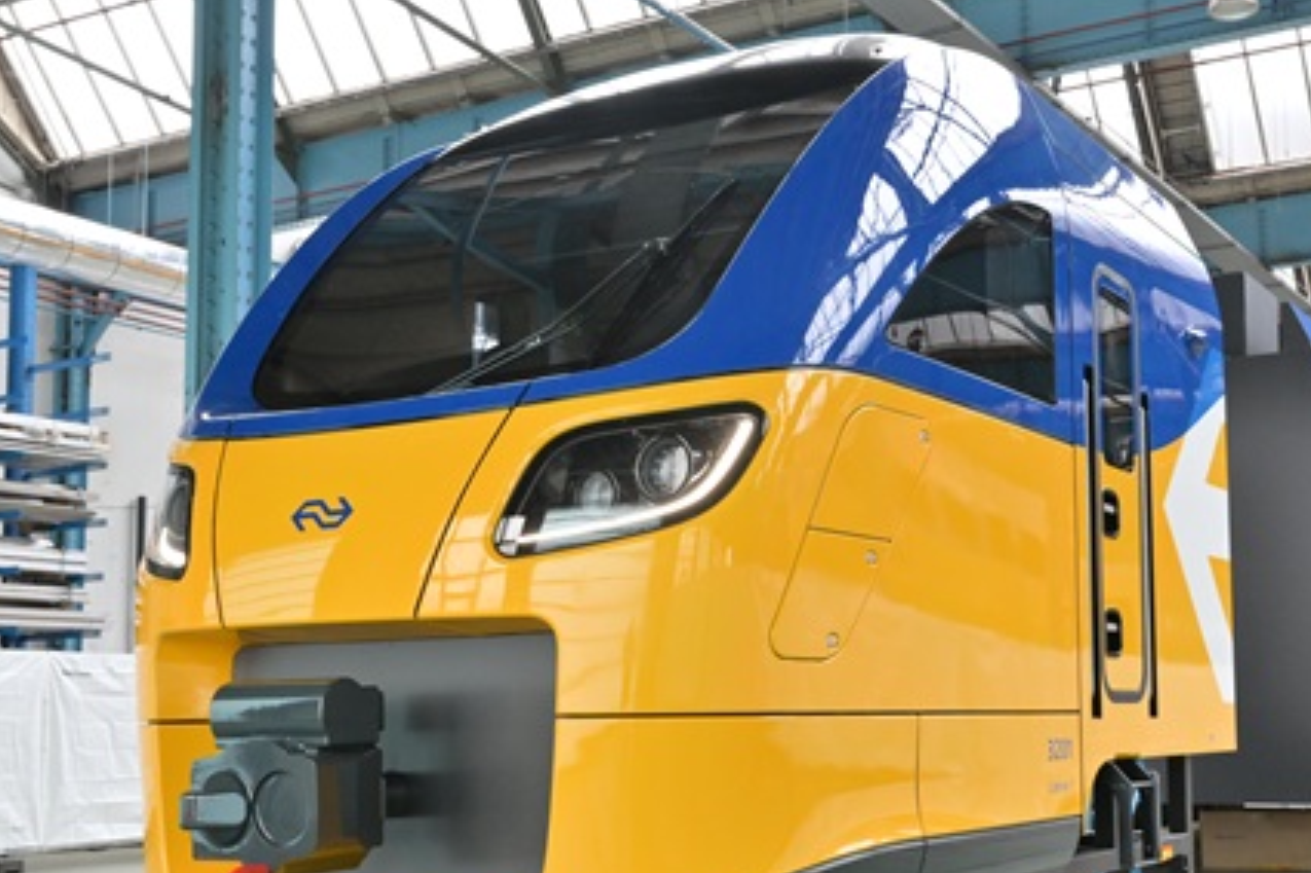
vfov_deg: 28.0
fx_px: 1747
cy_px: 543
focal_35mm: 48
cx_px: 870
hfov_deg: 40.6
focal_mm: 34
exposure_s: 1/60
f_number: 8
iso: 1600
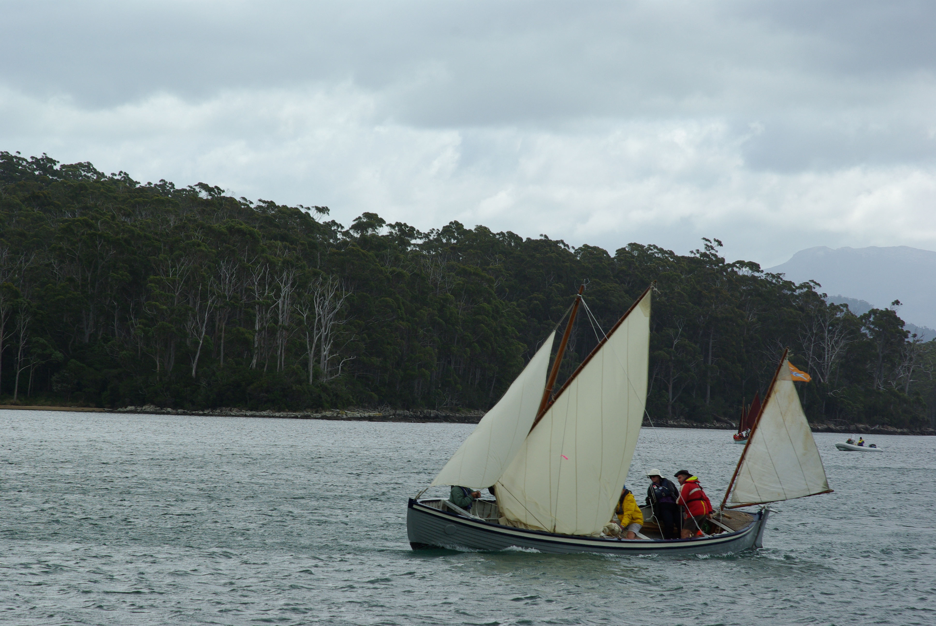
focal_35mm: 158
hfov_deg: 13.0
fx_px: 4100
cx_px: 468
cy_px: 313
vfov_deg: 8.7
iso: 200
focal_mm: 105
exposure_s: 1/350
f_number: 9.5
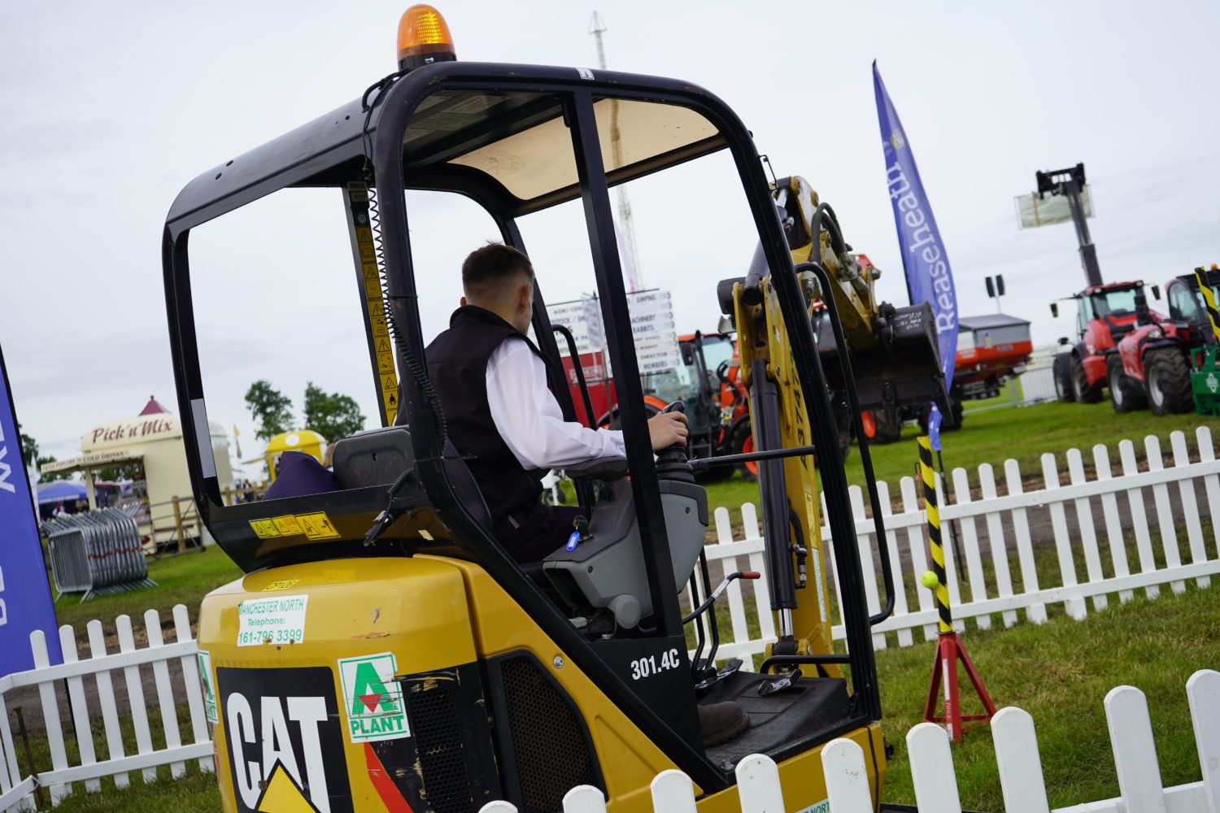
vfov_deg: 31.2
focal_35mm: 43
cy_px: 406
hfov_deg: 45.4
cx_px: 610
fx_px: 1457
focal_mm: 43
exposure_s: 1/320
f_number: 5
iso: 100
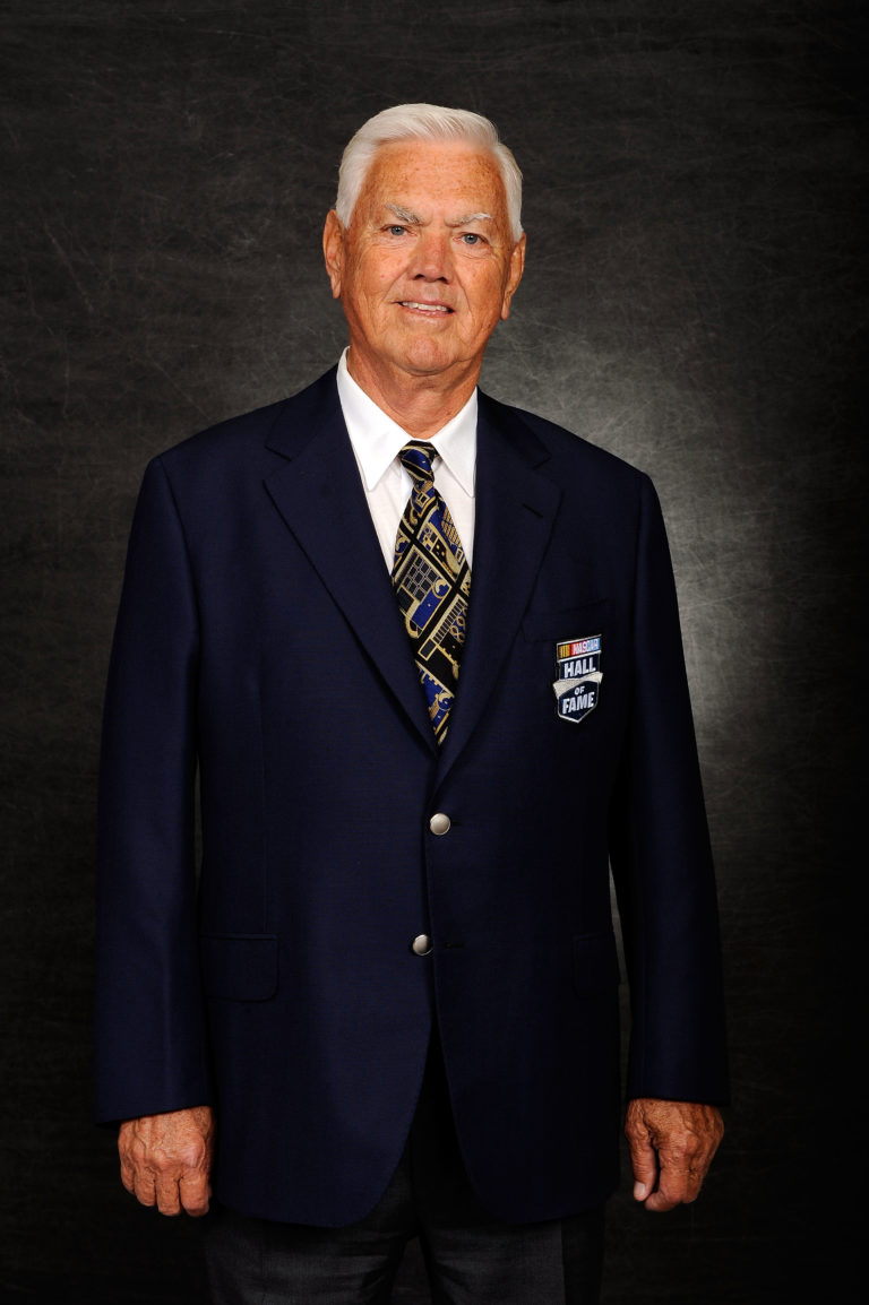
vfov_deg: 28.9
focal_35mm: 70
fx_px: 2537
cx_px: 434
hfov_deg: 19.4
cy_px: 652
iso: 200
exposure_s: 1/250
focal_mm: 70
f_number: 14
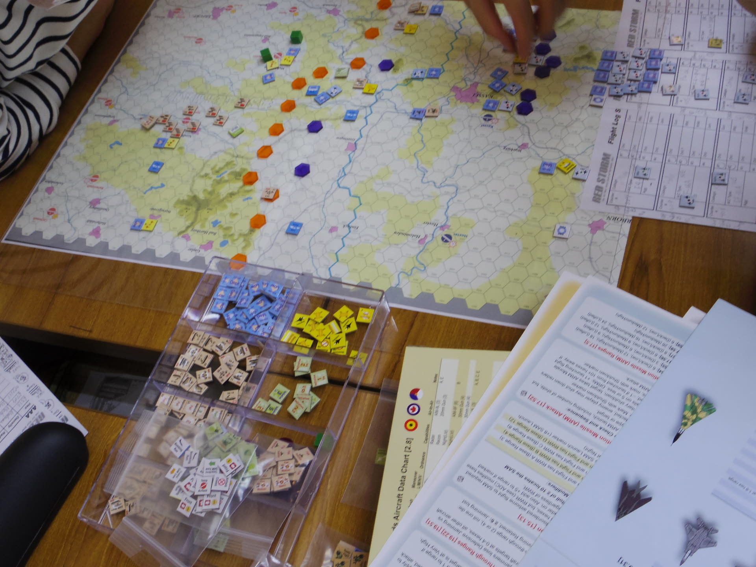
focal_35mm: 40
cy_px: 284
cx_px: 378
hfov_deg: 46.8
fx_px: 874
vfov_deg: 36.0
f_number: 7.1
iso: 400
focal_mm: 8.8
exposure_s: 1/13
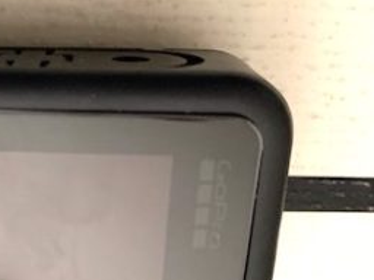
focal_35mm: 61
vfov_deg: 23.6
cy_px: 233
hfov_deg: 30.1
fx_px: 659
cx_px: 25
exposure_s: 1/60
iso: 320
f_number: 1.8
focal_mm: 4.25
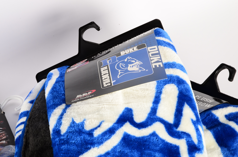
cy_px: 78
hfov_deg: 13.1
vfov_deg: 8.7
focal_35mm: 158
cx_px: 119
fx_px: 1039
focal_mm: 105
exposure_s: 1/200
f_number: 20
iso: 200
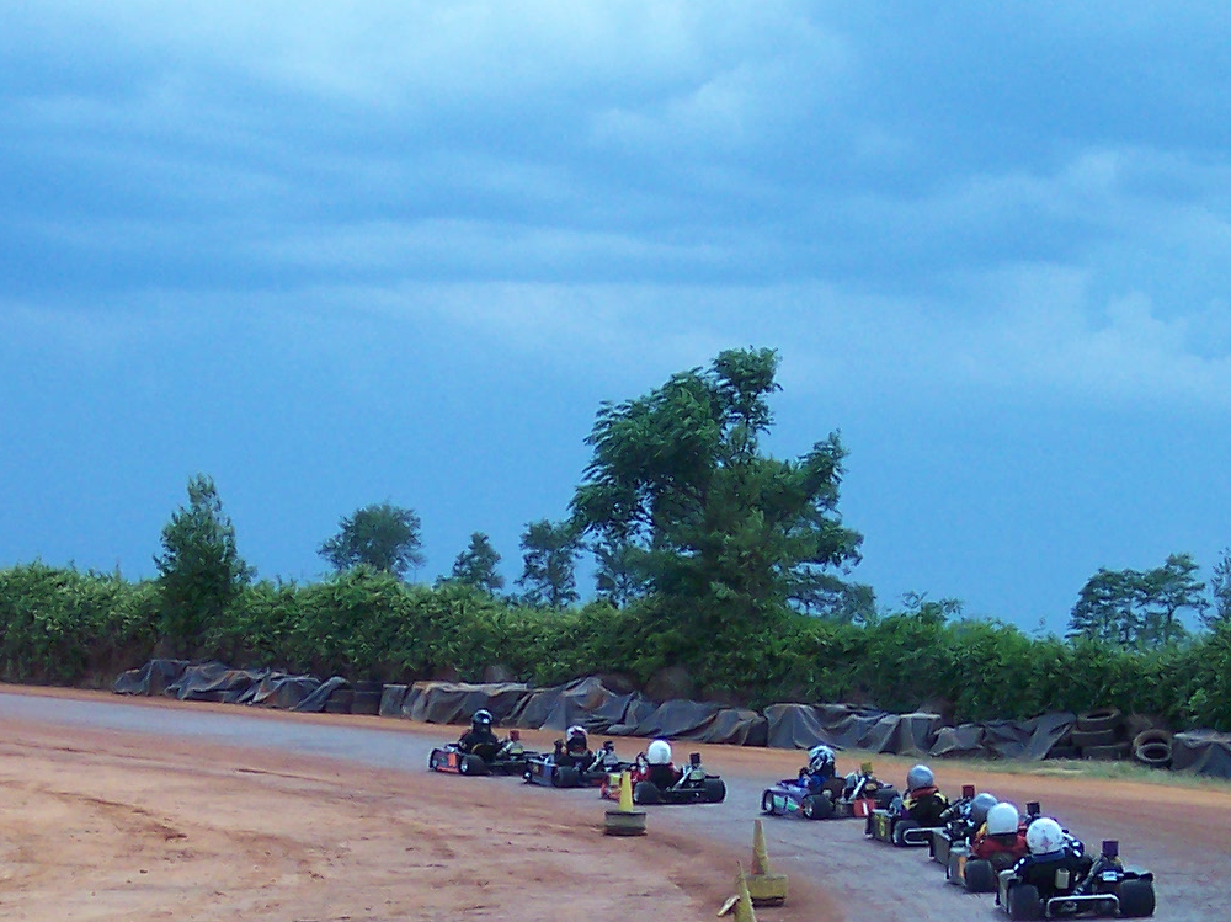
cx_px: 668
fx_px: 3483
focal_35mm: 98
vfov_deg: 14.9
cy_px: 872
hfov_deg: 20.0
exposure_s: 1/500
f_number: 2.8
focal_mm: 8
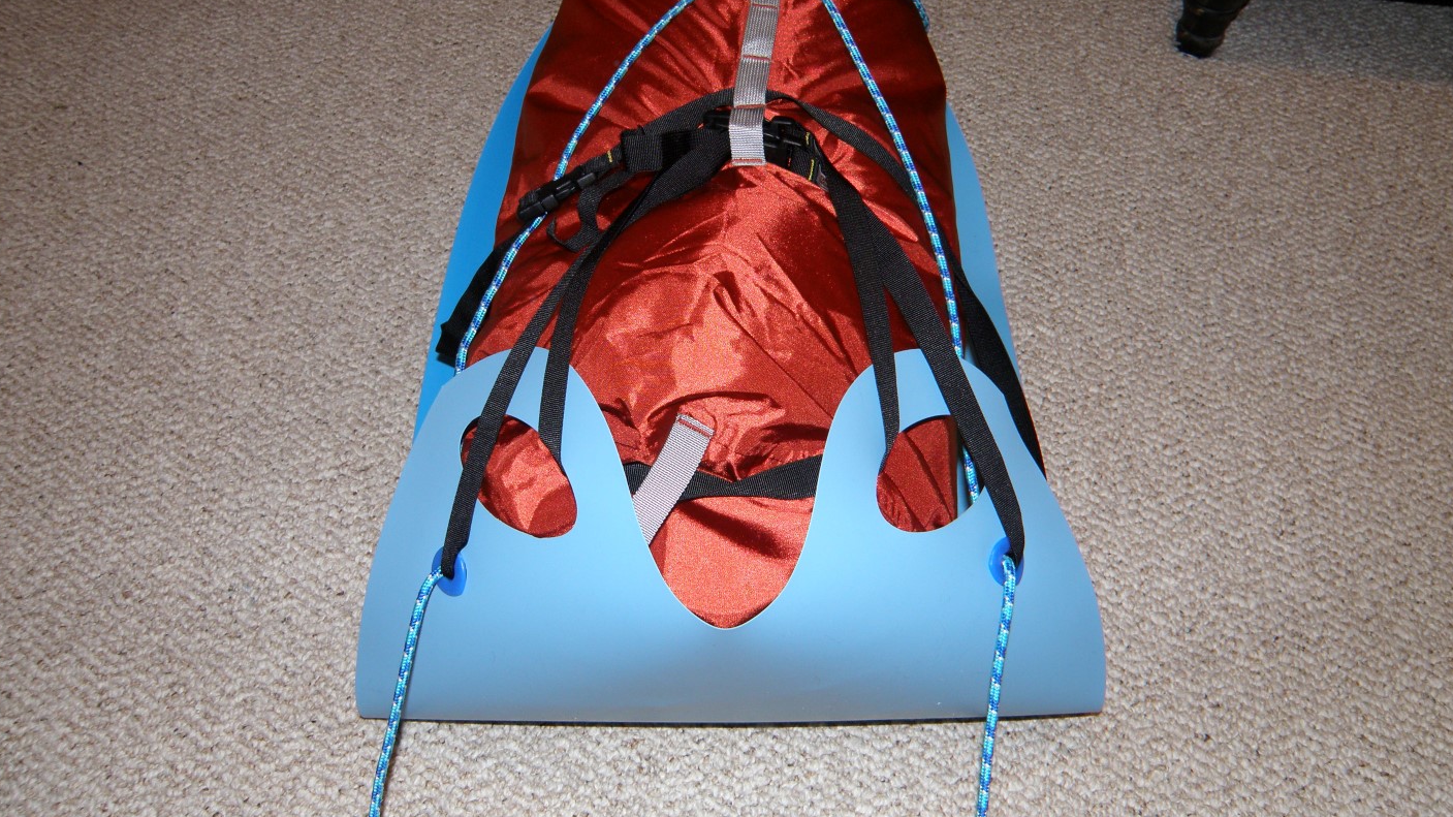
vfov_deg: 40.1
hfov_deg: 66.1
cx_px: 712
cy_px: 351
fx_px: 1117
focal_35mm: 29
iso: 100
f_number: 2.8
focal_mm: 4.6
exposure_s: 1/30
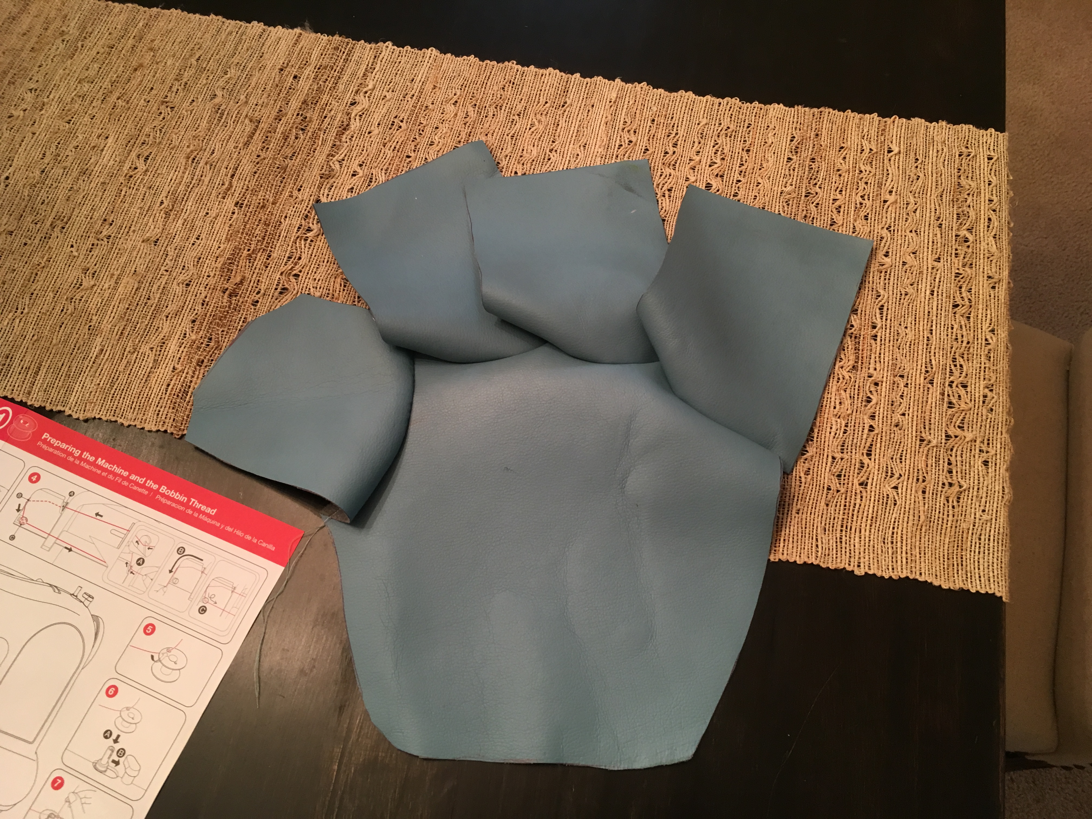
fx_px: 915
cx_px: 546
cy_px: 410
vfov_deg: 48.2
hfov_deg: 61.7
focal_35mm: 29
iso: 80
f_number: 2.2
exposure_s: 1/30
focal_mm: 4.15
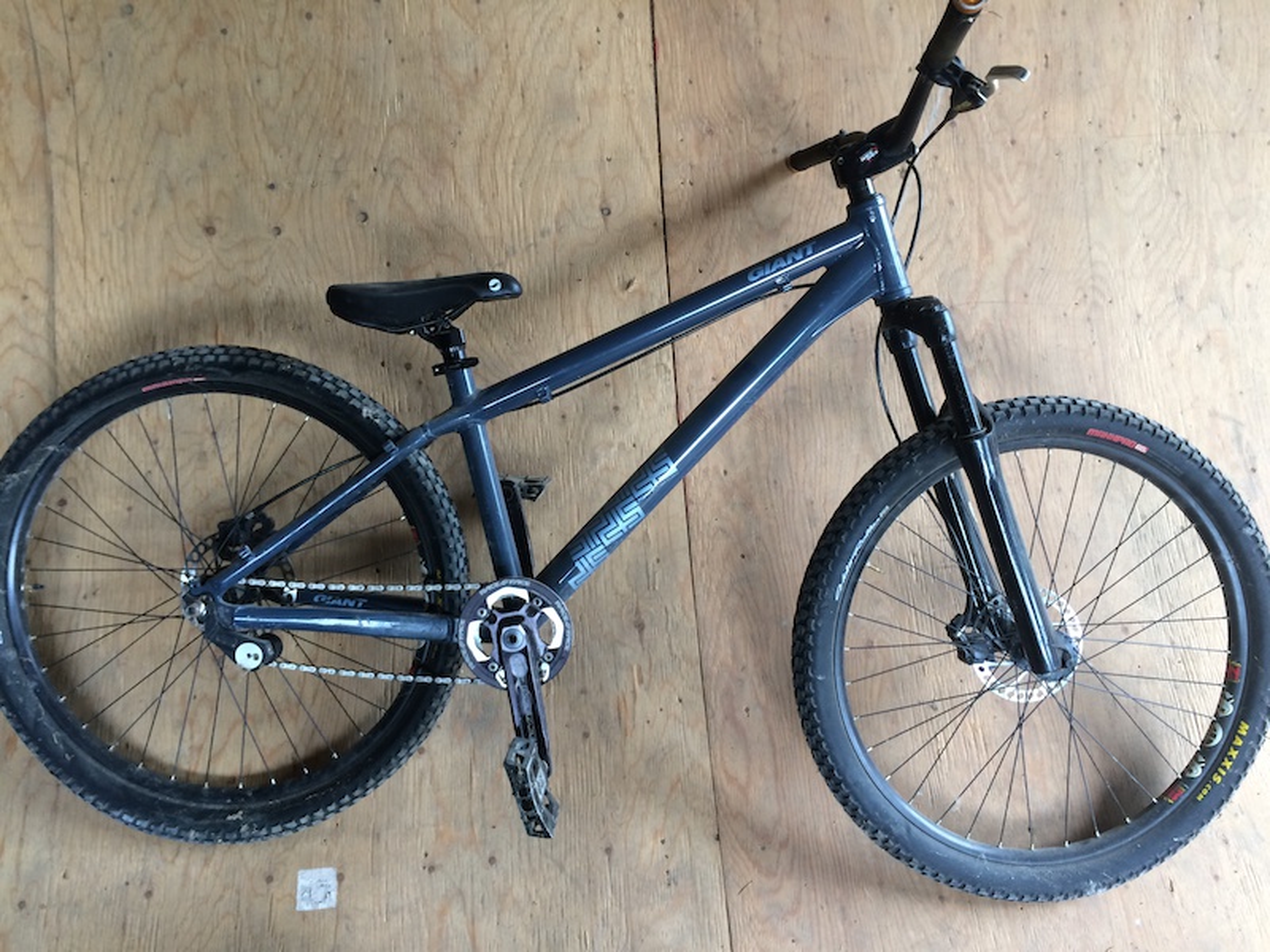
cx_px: 635
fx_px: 1064
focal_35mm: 29
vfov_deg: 48.2
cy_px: 476
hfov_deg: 61.7
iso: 32
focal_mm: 4.15
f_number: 2.2
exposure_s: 1/30
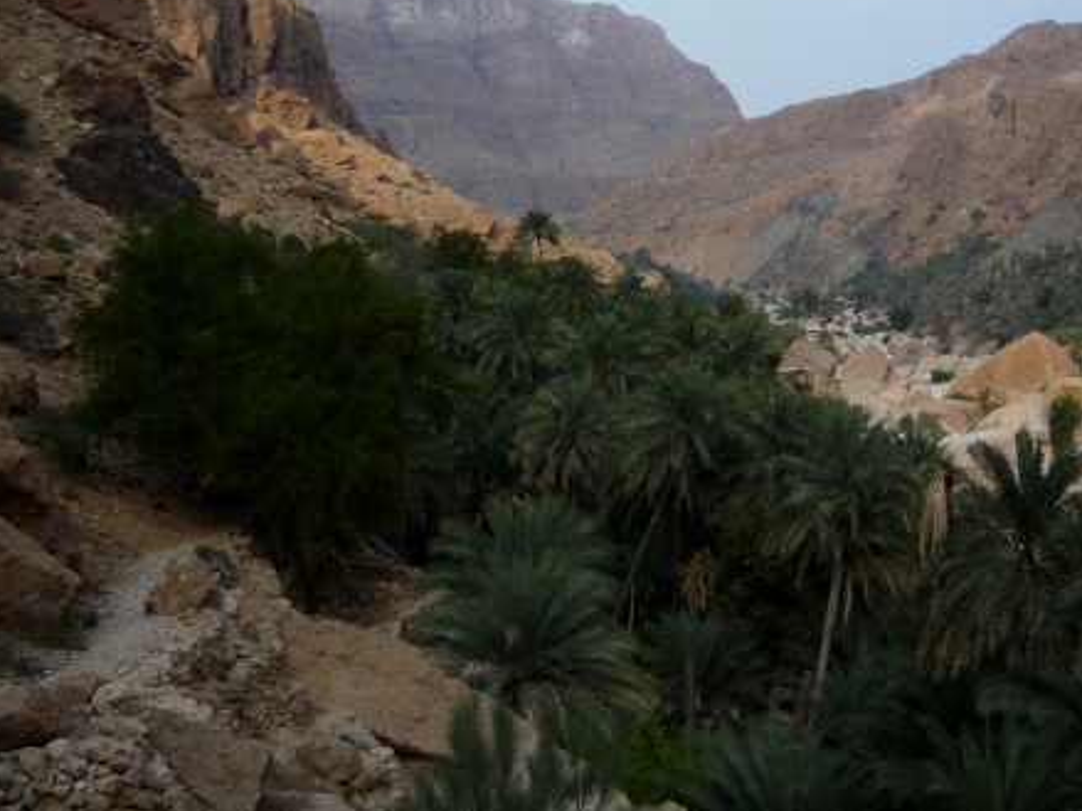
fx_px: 1281
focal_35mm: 41
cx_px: 720
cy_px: 279
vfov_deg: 34.8
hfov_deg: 45.1
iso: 100
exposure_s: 1/400
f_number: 4.5
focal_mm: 5.2
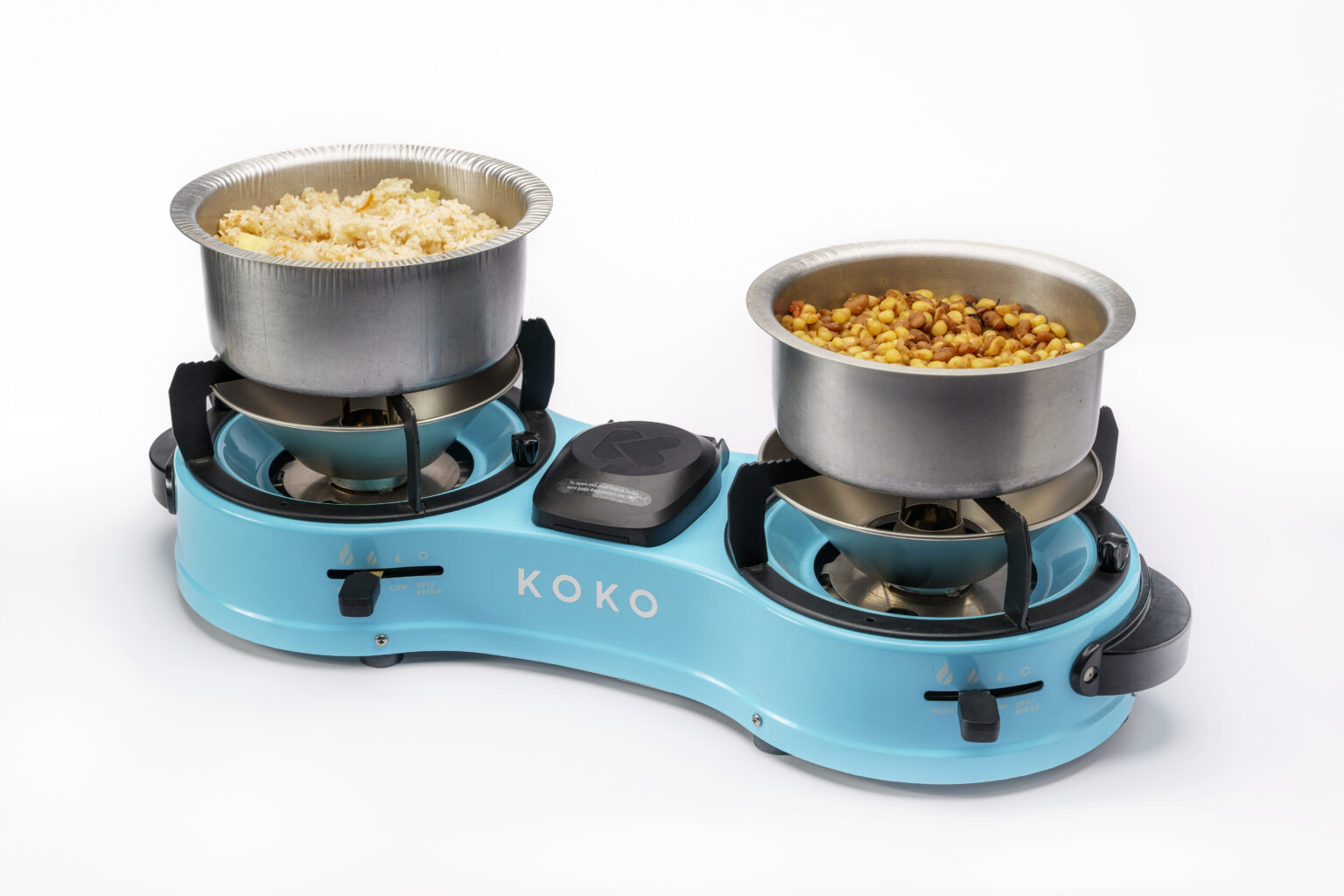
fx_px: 2202
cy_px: 448
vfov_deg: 23.0
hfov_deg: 33.9
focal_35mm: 59
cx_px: 672
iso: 100
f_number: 9
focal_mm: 59
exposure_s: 1/100
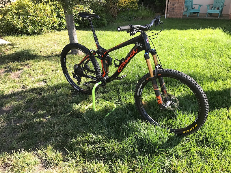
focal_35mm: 28
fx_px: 187
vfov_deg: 49.7
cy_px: 86
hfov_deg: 63.4
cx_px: 116
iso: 20
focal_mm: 3.99
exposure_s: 1/389
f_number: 1.8
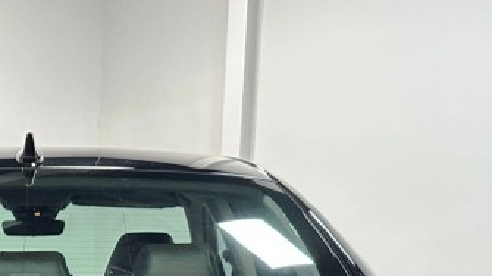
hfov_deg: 25.2
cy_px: 521
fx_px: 1043
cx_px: -3
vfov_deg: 13.3
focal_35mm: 80
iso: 400
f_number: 1.78
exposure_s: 1/60
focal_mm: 6.86
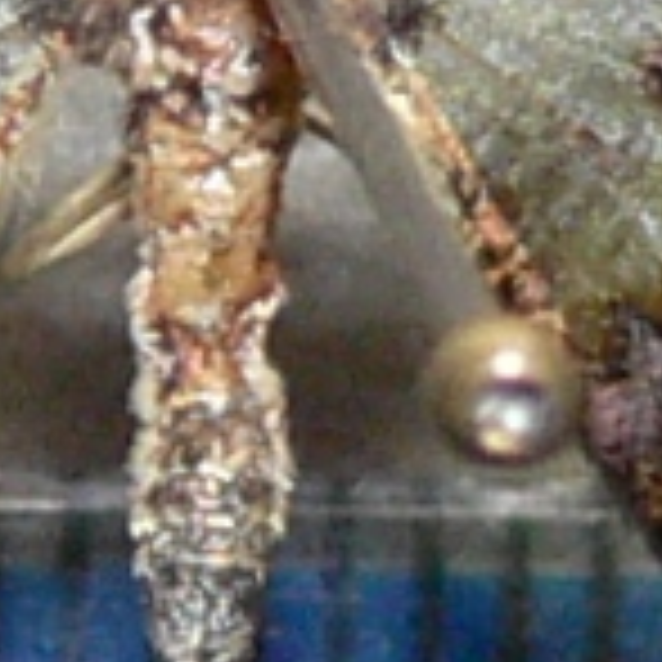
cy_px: -194
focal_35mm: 154
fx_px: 3332
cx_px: 176
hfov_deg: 11.3
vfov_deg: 11.1
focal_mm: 8.4
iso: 100
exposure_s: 1/30
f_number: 4
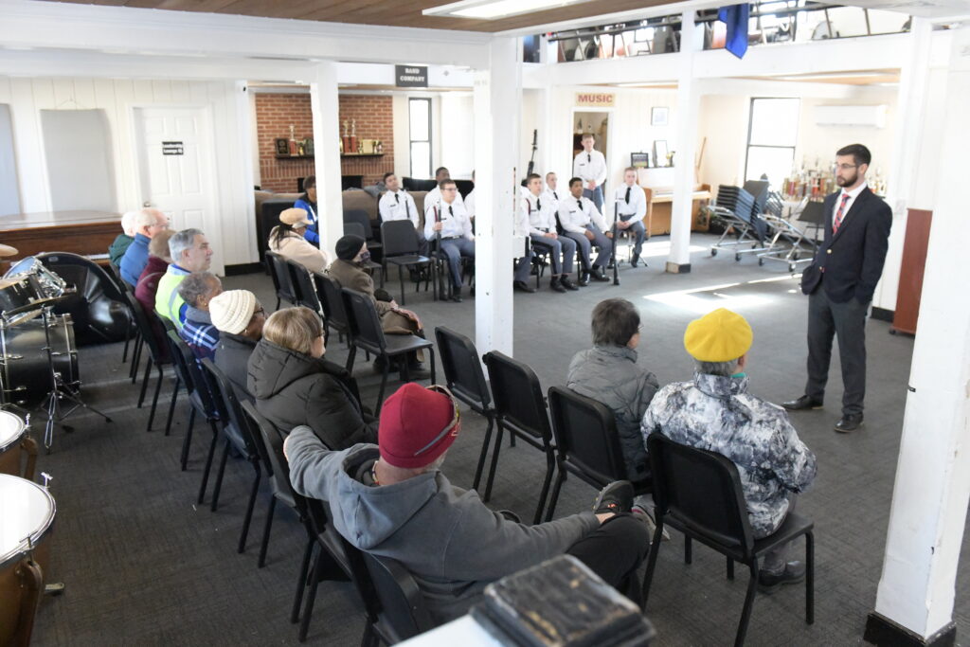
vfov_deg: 45.0
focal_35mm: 29
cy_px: 324
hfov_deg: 63.7
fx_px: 781
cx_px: 485
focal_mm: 29
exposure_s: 1/800
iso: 16000
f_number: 5.6
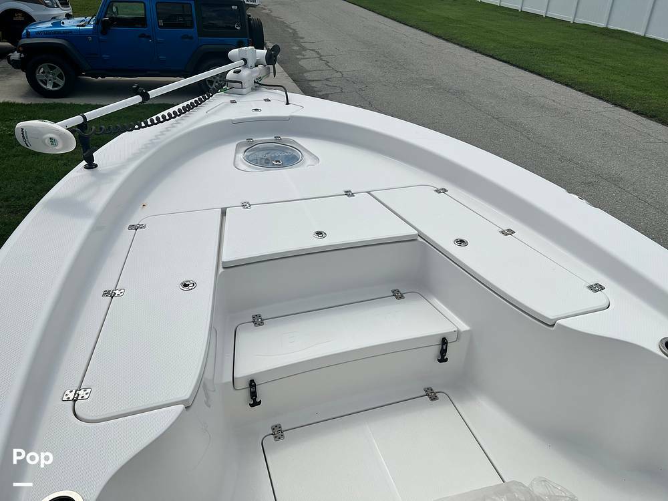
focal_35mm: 26
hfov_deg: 67.3
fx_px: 502
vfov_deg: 53.1
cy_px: 250
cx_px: 334
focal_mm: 5.7
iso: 50
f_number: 1.5
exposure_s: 1/12658
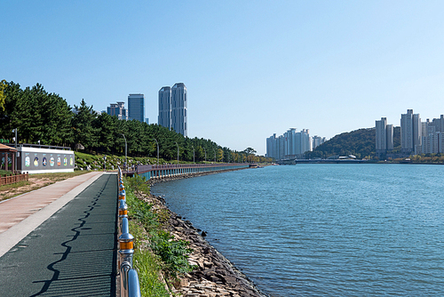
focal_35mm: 41
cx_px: 222
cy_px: 148
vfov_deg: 32.7
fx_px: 506
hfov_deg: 47.4
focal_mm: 18.6
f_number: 11
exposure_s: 1/250
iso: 100
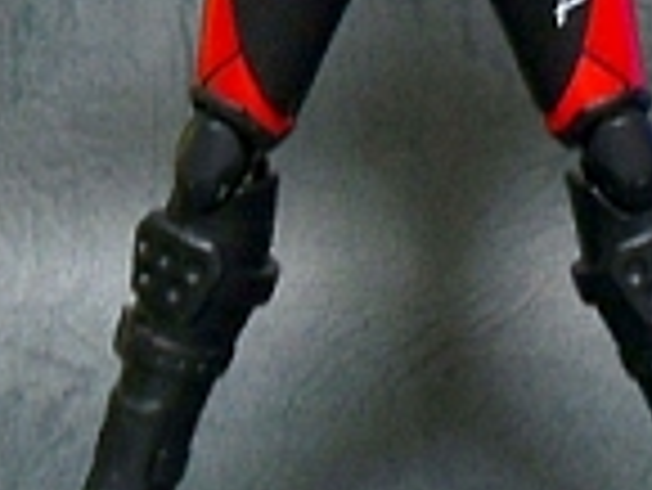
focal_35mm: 132
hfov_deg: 14.9
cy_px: -198
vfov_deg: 10.9
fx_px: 2488
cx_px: 423
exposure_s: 1/2.5
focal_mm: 5.8
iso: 100
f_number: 3.5
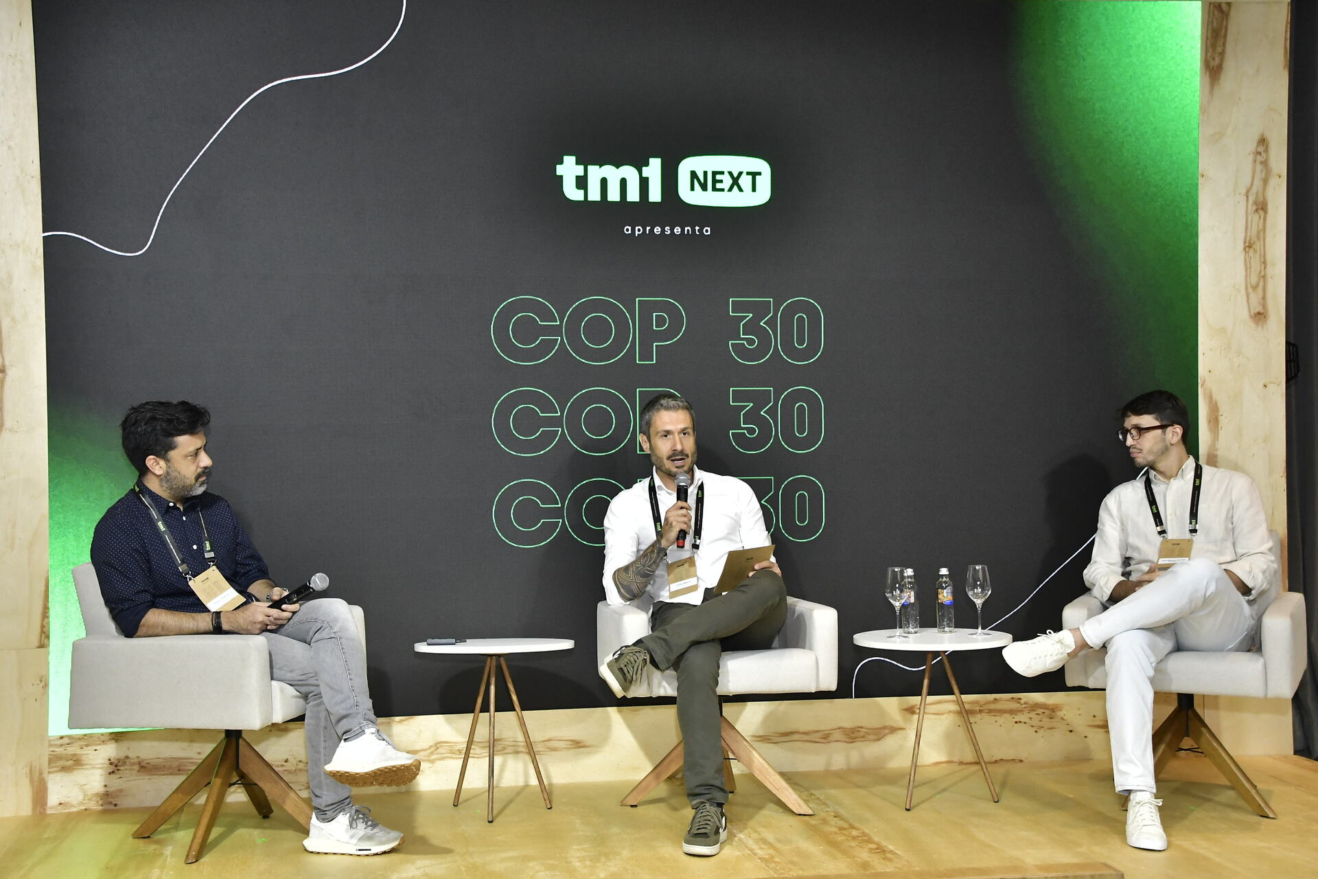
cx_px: 659
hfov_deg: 41.1
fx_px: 1757
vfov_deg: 28.1
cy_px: 440
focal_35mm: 48
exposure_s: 1/100
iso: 2000
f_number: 5.6
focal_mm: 32
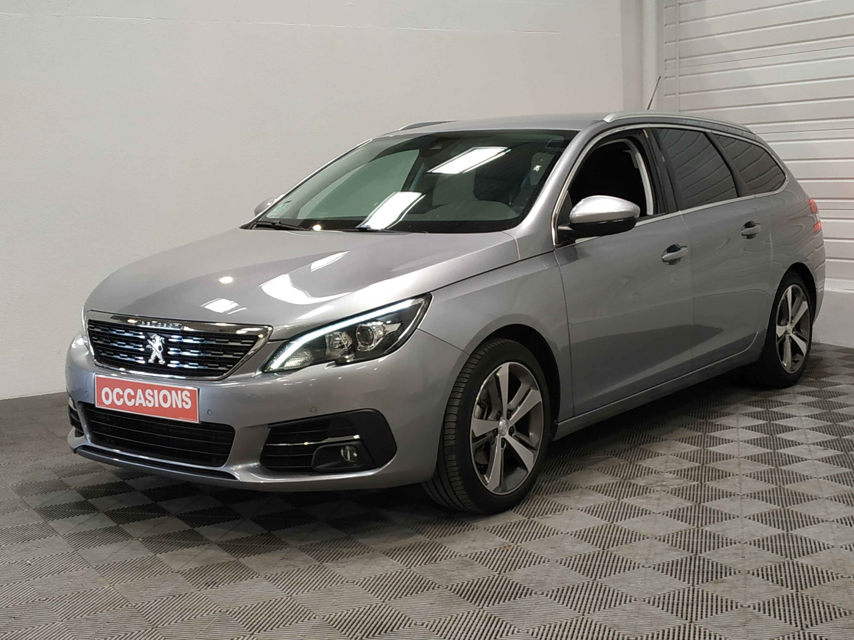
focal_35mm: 24
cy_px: 320
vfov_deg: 56.8
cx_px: 427
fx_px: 592
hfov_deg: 71.6
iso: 160
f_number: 1.9
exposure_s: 1/100
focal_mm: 3.94
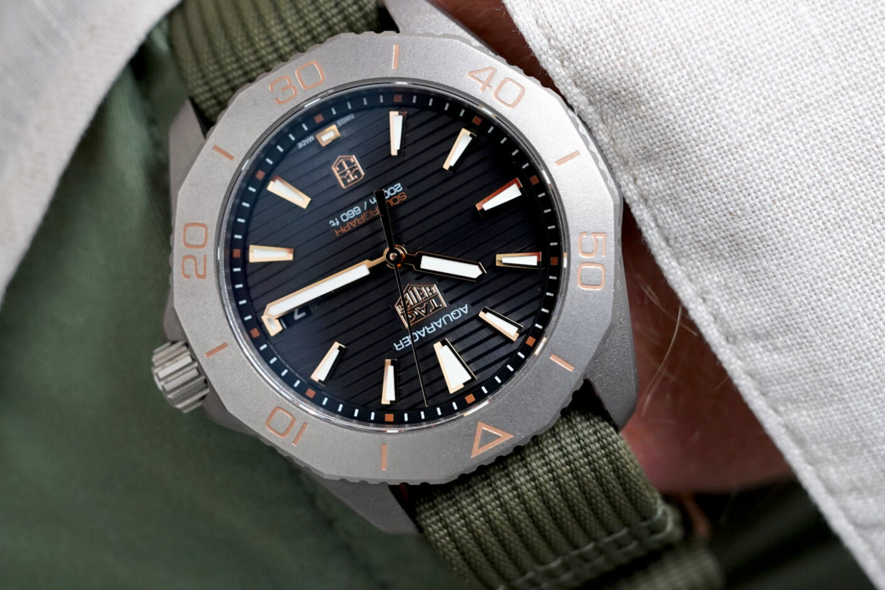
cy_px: 282
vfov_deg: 26.5
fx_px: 1254
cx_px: 428
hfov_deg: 38.9
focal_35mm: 51
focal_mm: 35
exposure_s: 1/100
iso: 2500
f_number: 5
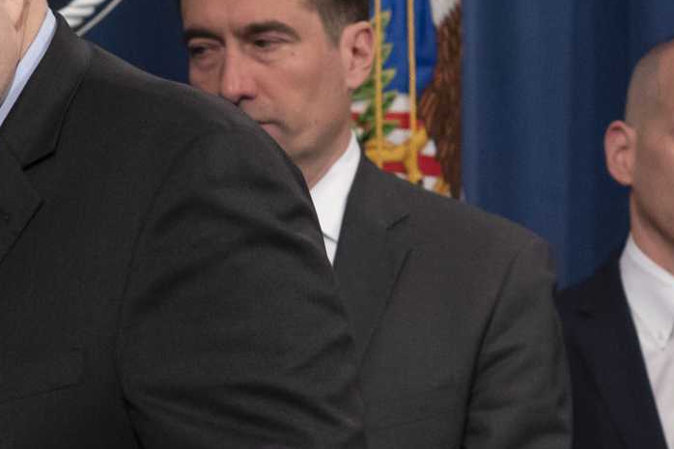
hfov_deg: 6.5
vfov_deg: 4.3
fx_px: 5933
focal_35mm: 317
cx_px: -147
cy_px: 130
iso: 3200
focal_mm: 72
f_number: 3.5
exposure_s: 1/640
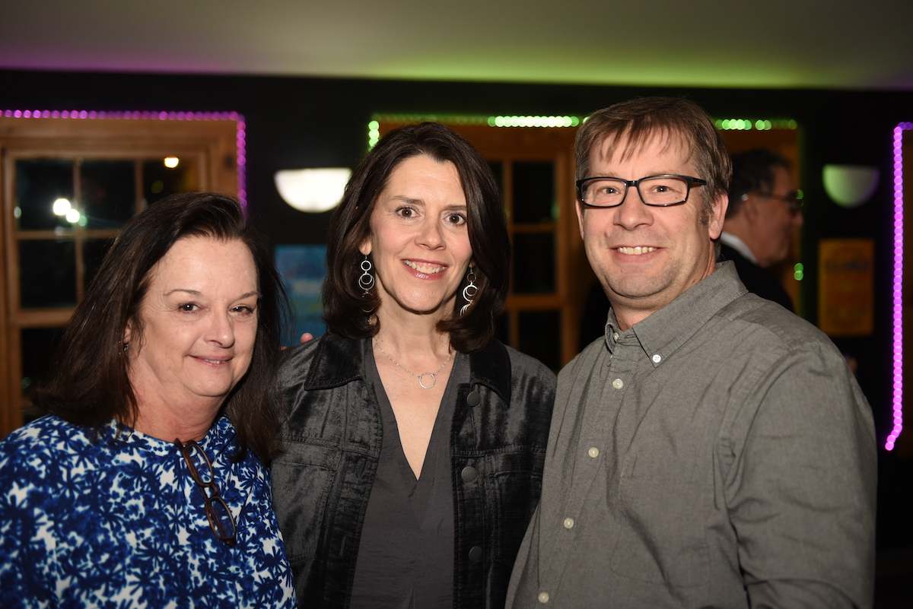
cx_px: 456
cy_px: 304
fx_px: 1218
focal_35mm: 48
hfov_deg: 41.1
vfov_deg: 28.1
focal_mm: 48
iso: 800
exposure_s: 1/200
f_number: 2.8
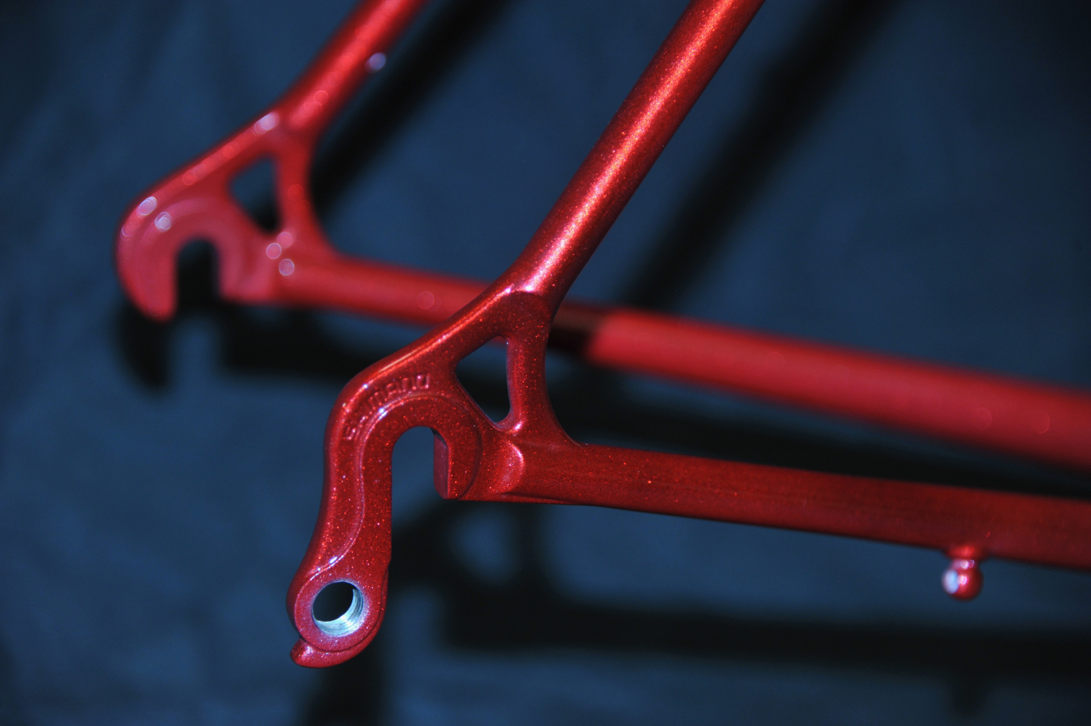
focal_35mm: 190
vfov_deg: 7.2
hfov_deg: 10.8
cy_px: 363
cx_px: 546
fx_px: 5754
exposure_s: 1/30
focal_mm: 190
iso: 800
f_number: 5.6
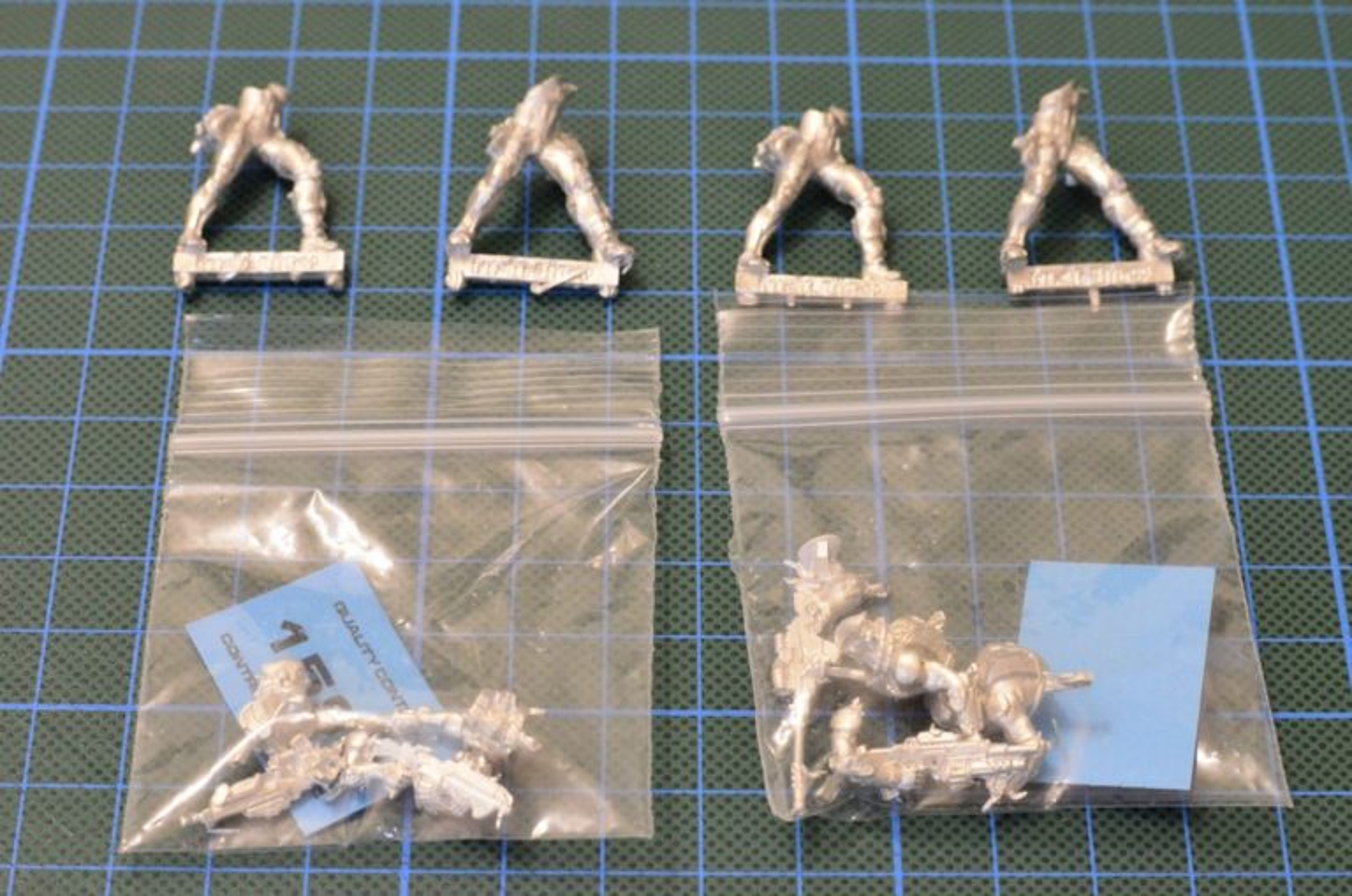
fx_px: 2811
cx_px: 676
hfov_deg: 27.0
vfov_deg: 18.1
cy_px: 448
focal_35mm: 75
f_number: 10
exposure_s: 1/13
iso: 5000
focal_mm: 50
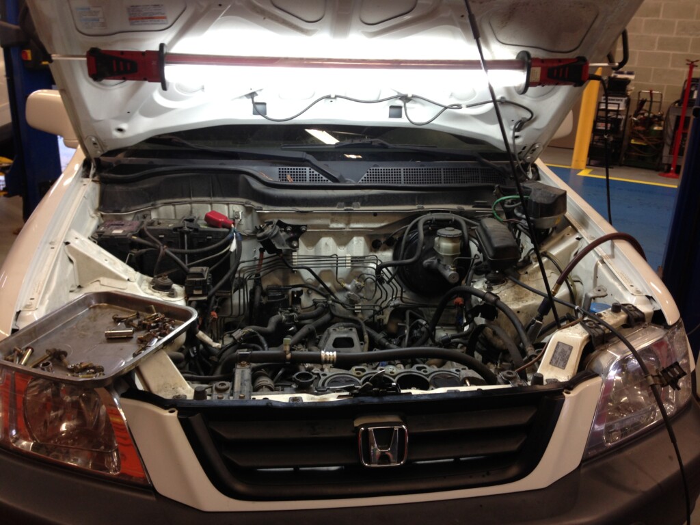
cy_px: 262
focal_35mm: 33
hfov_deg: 55.4
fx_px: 667
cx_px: 350
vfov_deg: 42.9
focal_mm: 4.13
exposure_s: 1/20
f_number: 2.4
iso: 64
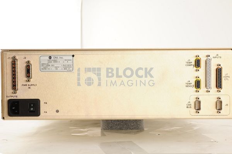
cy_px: 77
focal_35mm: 50
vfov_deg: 26.9
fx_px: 322
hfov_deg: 39.6
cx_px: 116
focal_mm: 50
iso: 1600
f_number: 11
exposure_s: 1/125
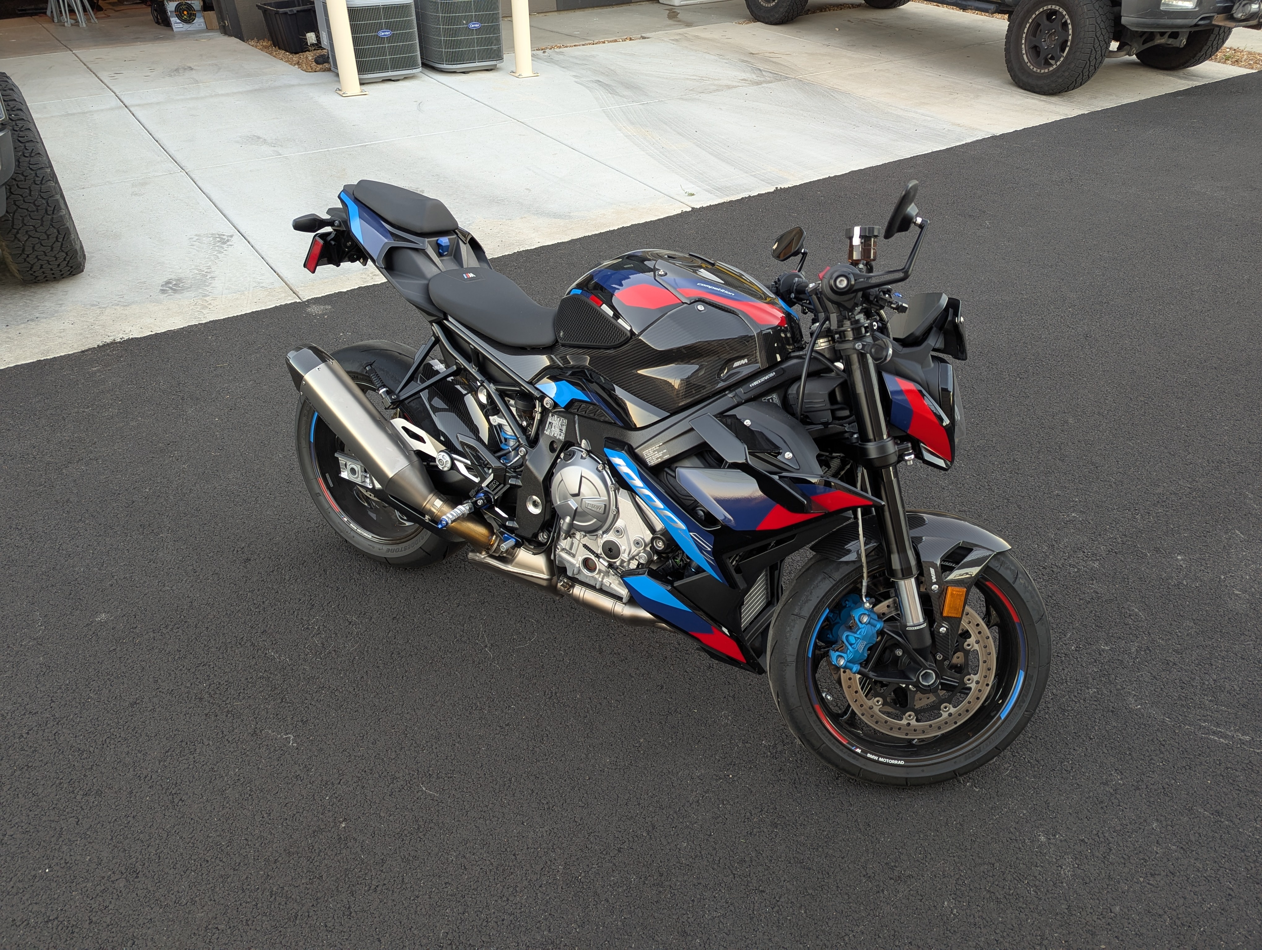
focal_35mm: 24
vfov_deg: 56.9
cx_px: 631
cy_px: 475
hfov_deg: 71.5
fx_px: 876
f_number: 1.85
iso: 47
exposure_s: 1/23.8
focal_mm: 6.81
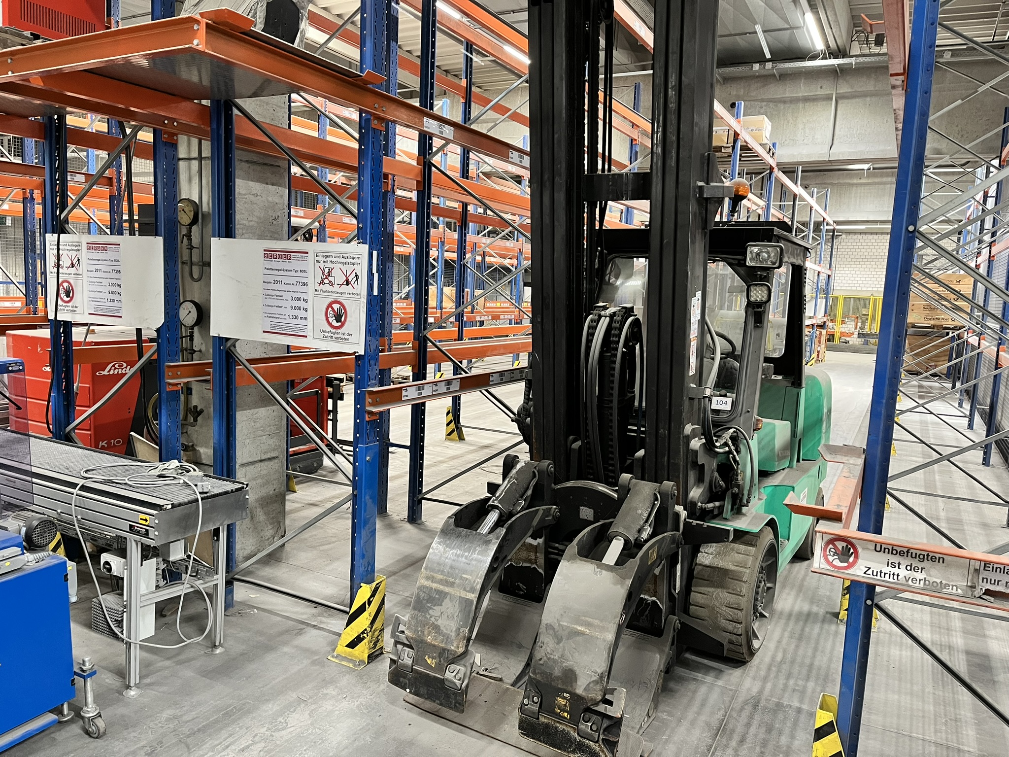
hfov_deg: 67.3
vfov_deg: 53.1
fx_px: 758
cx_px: 504
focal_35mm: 26
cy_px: 378
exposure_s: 1/50
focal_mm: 5.1
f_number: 1.6
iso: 250
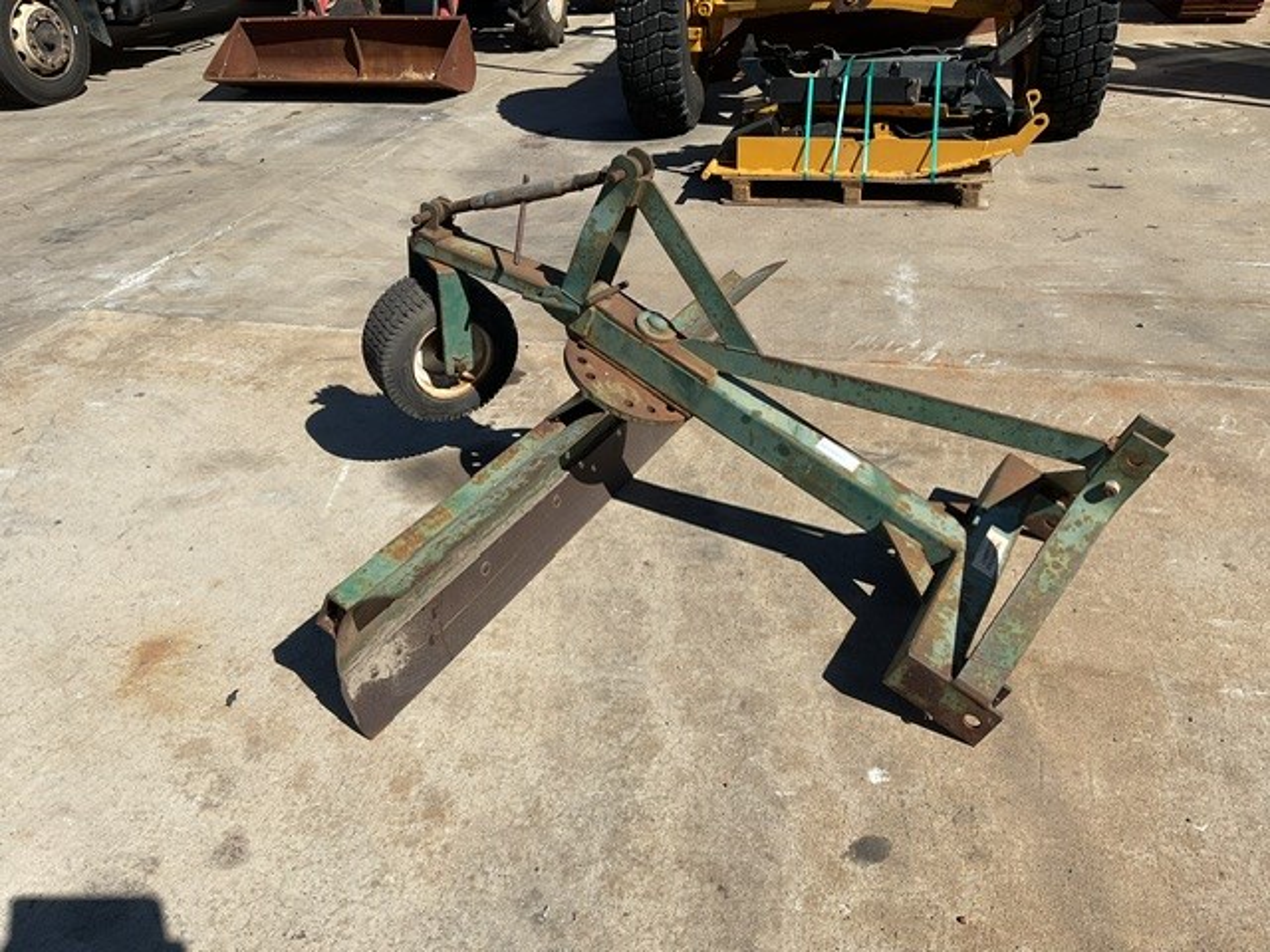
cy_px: 476
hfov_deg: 61.7
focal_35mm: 29
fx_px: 1064
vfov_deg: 48.2
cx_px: 635
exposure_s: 1/2801
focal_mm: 3
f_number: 1.8
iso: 16
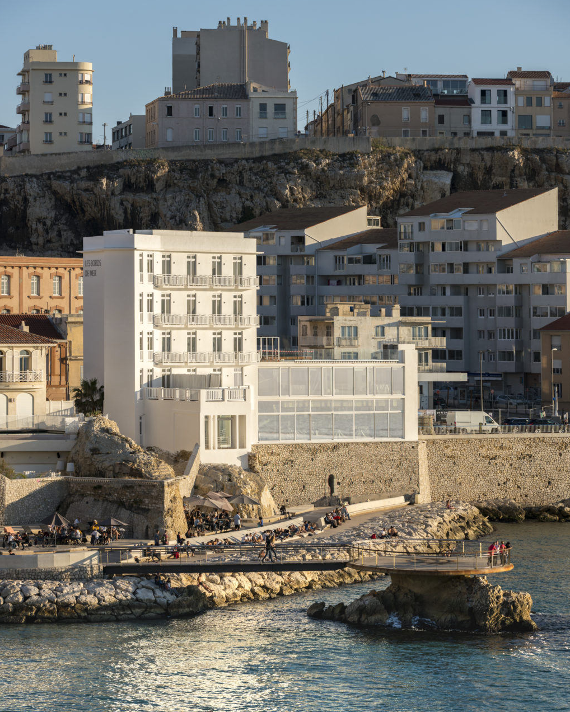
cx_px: 286
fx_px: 2509
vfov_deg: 16.2
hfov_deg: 13.0
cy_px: 408
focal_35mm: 119
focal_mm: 105
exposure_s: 1/400
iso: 160
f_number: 7.1
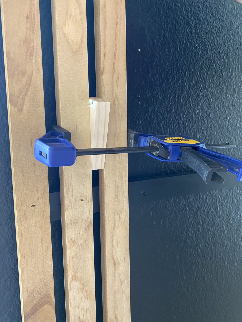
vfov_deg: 67.3
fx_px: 242
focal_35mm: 26
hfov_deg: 53.1
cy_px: 161
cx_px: 121
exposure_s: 1/53
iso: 500
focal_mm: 4.25
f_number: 1.8
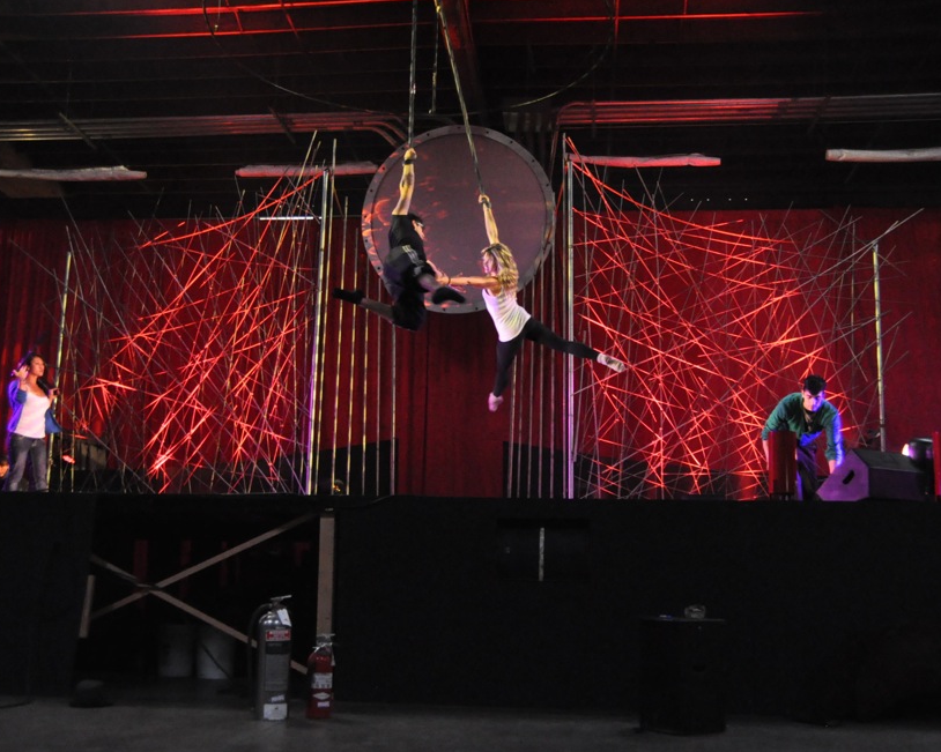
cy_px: 381
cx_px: 450
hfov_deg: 47.9
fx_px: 1058
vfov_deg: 39.1
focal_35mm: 38
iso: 3200
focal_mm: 22
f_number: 4
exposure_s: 1/125
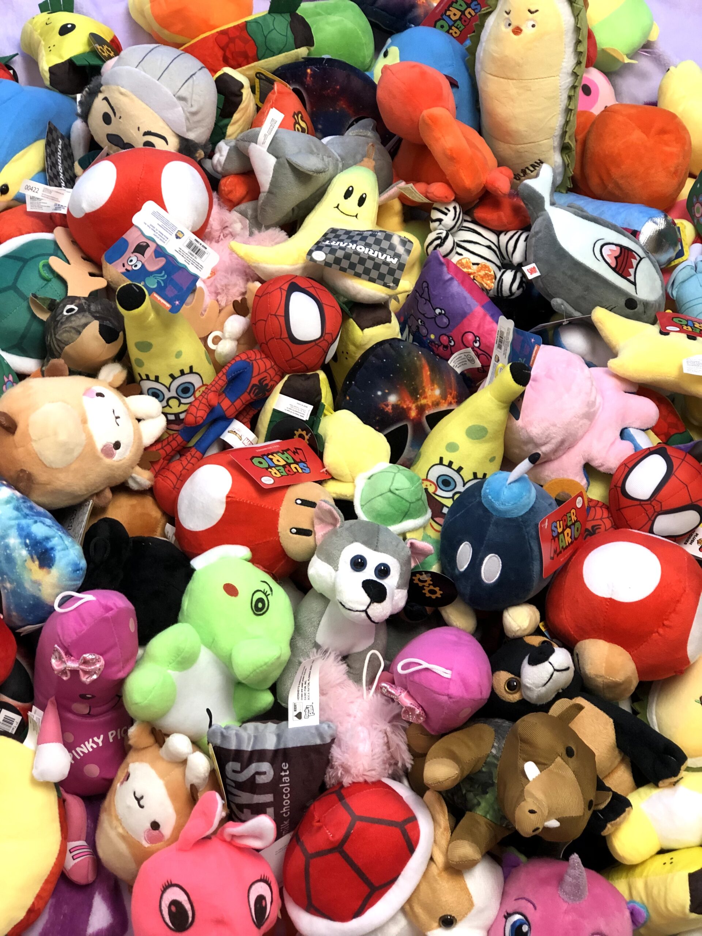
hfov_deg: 25.7
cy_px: 468
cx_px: 351
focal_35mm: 57
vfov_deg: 33.8
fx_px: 1541
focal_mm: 6.6
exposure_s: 1/30
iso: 100
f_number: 2.8
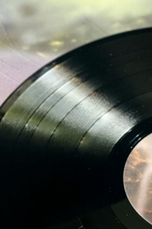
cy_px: 275
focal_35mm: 145
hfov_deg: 9.4
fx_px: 920
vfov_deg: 13.8
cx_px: 119
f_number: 2
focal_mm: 6
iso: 200
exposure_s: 1/40
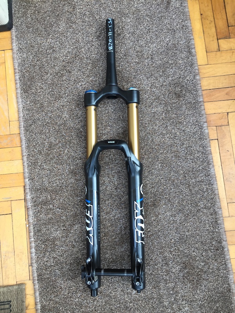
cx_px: 118
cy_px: 156
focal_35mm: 29
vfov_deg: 61.7
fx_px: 262
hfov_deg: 48.2
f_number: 2.2
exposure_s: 1/100
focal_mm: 4.15
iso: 50
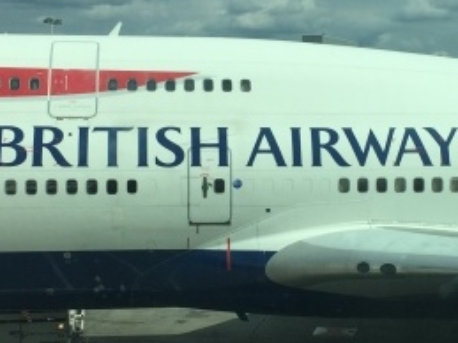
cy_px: 168
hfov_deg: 25.6
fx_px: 1005
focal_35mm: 76
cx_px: 267
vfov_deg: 19.4
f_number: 2.2
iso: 32
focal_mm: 4.15
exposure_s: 1/3300
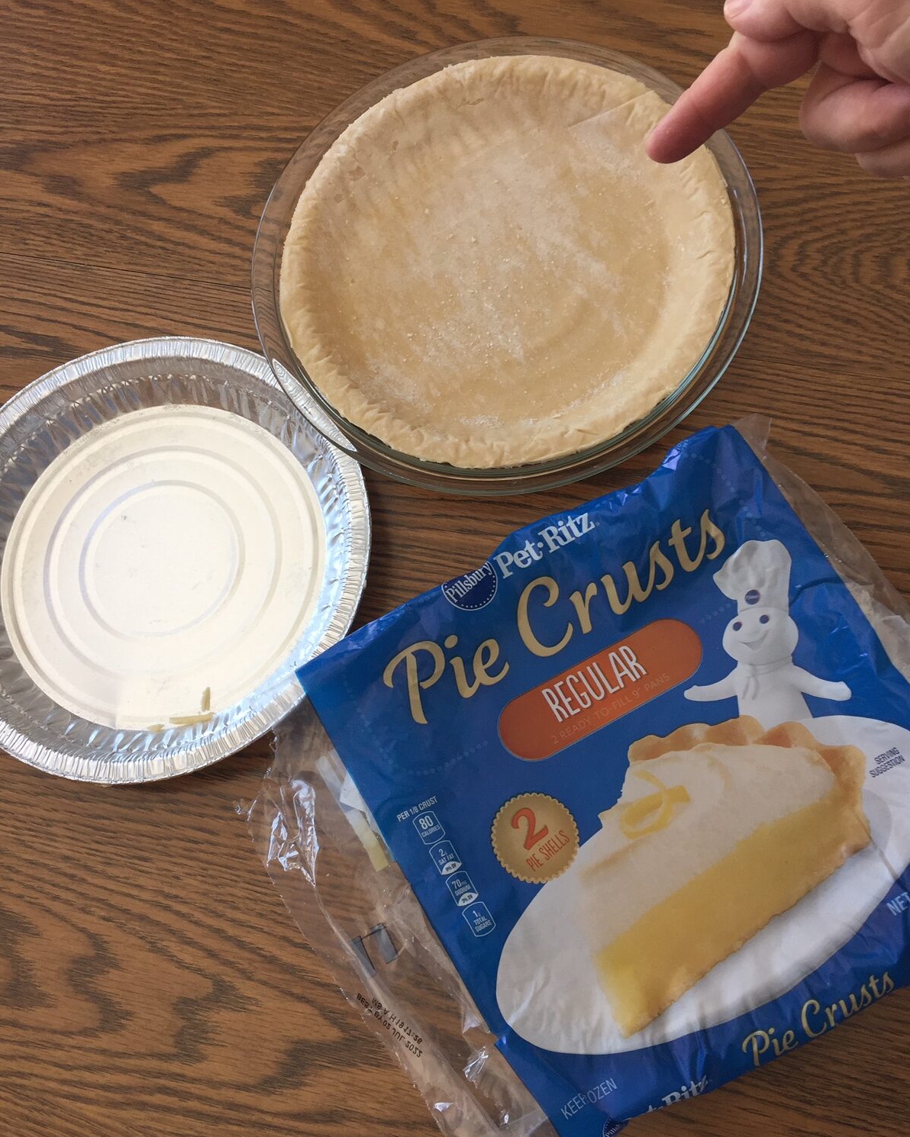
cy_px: 583
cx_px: 466
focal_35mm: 31
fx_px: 1044
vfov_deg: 57.2
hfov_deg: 47.1
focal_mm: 4.15
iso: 50
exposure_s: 1/120
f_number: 2.2
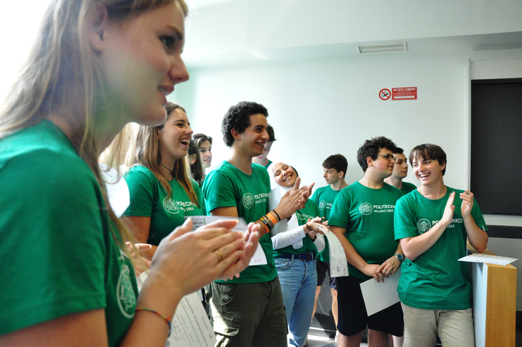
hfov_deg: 67.4
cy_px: 174
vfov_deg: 47.8
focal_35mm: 27
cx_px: 261
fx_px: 391
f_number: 5.6
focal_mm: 18
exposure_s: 1/100
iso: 2000
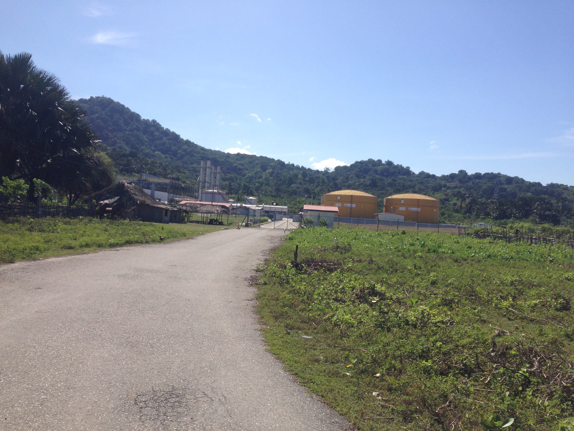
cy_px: 216
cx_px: 287
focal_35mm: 33
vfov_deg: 42.9
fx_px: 547
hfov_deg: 55.4
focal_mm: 4.12
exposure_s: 1/2463
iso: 50
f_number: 2.4
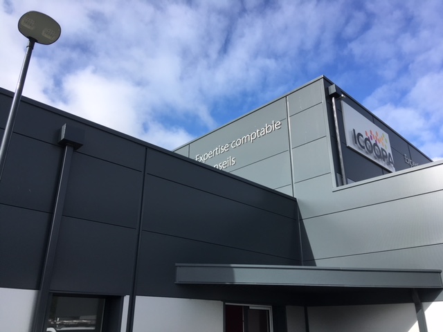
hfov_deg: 61.7
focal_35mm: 29
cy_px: 166
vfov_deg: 48.2
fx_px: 371
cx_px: 222
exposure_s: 1/1115
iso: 25
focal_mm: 4.15
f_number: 2.2
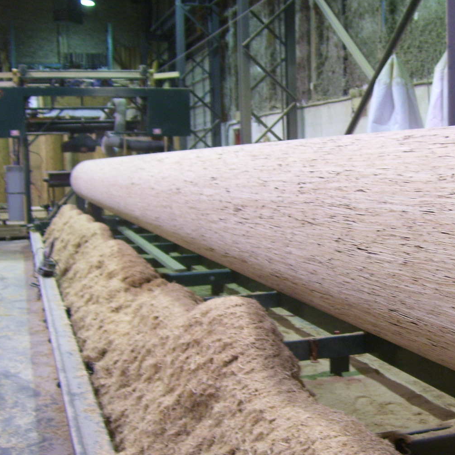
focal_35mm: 54
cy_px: 251
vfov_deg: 31.6
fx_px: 803
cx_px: 364
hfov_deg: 30.8
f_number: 2.7
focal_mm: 6
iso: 160
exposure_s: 1/20
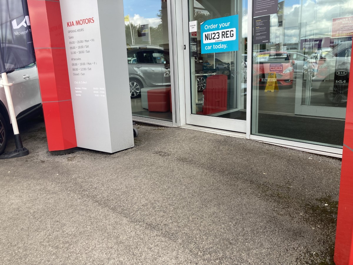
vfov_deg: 49.7
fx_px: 286
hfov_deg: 63.4
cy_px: 132
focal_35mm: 28
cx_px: 176
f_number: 1.8
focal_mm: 3.99
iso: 20
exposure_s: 1/256
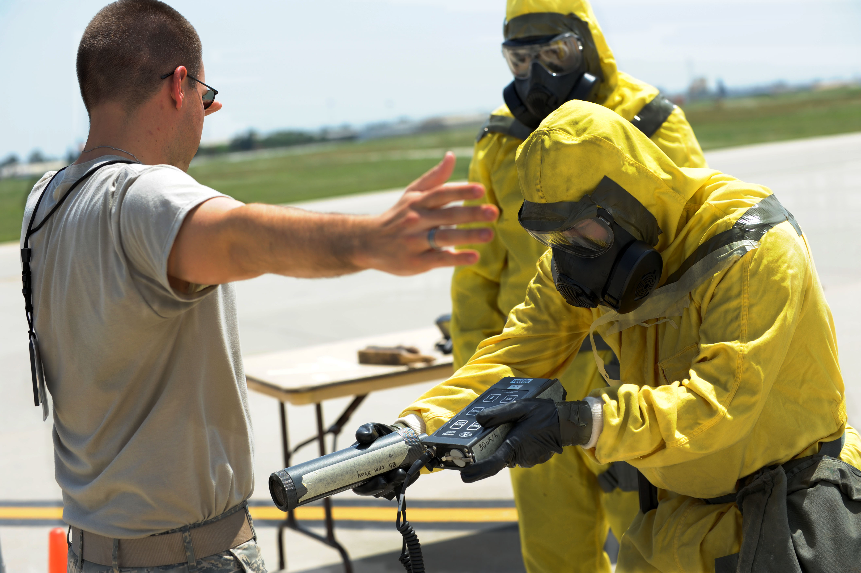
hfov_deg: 28.9
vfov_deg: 19.4
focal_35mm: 70
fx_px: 1673
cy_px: 286
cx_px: 430
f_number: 5
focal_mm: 70
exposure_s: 1/1250
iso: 250
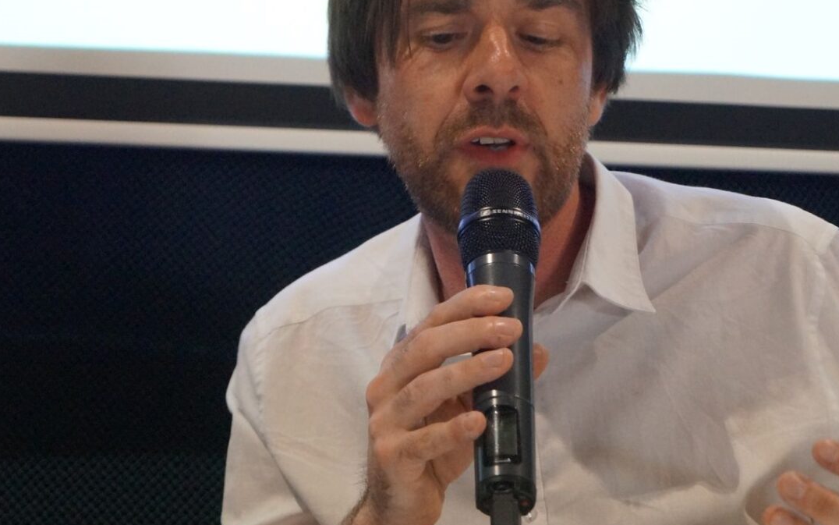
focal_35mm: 109
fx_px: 2493
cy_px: 199
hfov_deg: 19.1
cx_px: 345
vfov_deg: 12.0
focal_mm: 50
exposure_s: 1/100
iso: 3200
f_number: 5.6
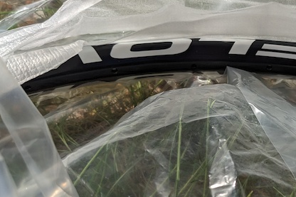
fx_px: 444
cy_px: 110
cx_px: 273
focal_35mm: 54
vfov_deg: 25.0
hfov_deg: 34.6
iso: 57
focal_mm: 4.38
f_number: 1.73
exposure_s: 1/5882
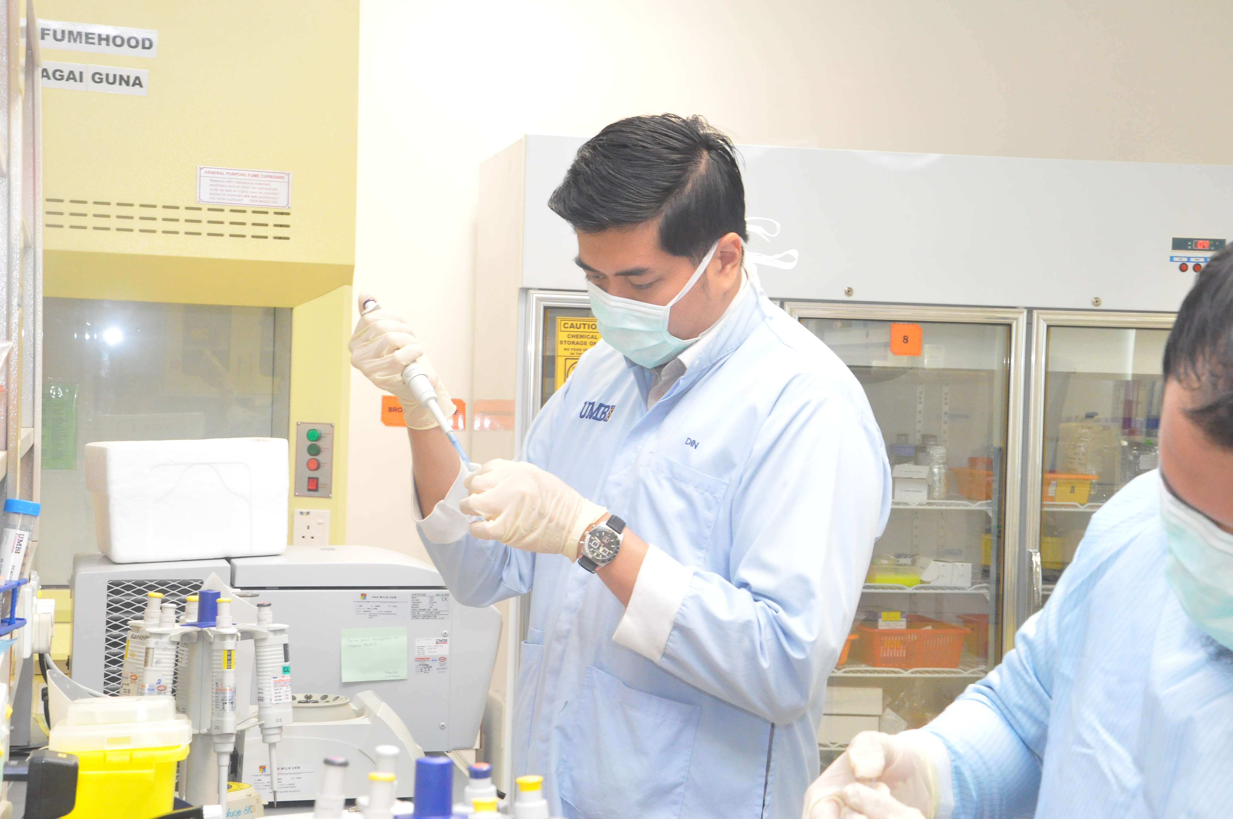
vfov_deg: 20.1
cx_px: 616
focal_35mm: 68
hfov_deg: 29.9
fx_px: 2309
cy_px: 410
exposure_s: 1/15
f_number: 11
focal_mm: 45
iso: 2500
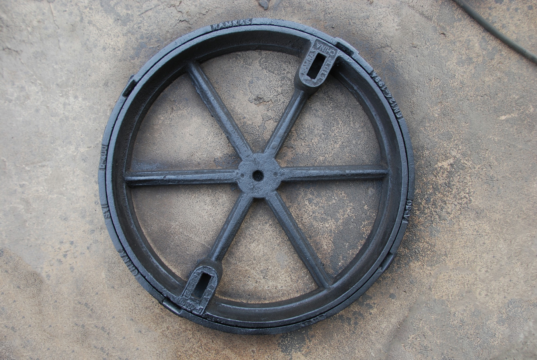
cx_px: 268
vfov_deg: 43.7
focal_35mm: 30
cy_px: 180
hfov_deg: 61.9
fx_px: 448
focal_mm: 20
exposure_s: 1/50
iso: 100
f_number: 3.8
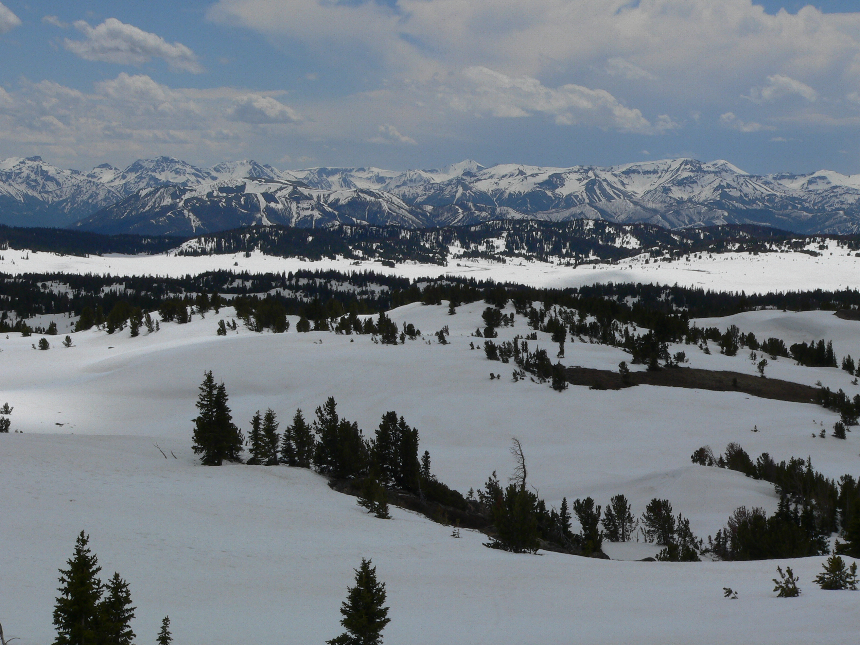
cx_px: 432
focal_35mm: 89
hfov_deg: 22.0
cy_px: 322
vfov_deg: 16.6
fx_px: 2211
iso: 80
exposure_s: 1/1000
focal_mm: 14.6
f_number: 7.3
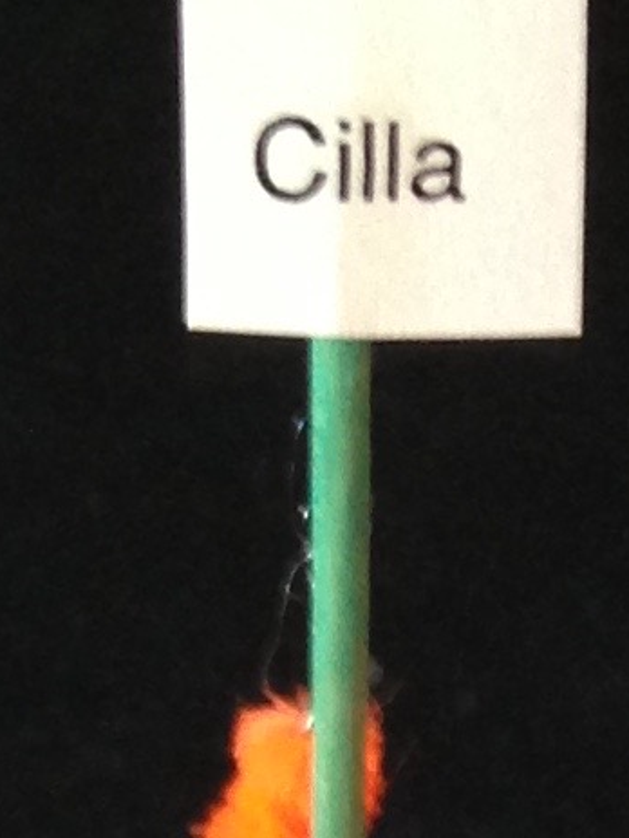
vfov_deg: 7.9
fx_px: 5621
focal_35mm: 232
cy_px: 2052
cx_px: 698
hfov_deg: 6.4
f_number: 2.4
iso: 100
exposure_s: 1/20
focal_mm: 4.12
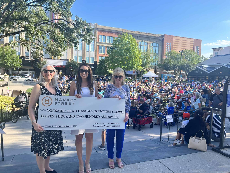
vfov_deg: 53.1
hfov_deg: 67.3
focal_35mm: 26
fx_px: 173
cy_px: 86
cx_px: 115
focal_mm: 5.7
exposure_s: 1/1311
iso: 50
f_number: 1.5
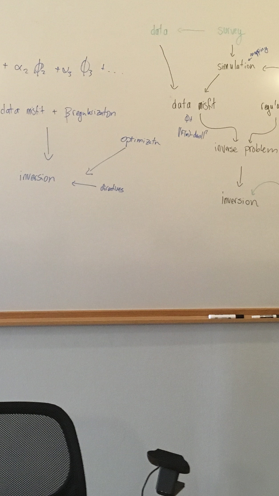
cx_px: 114
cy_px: 200
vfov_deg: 36.5
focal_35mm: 57
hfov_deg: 21.1
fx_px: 750
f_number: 2.2
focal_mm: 4.15
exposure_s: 1/24
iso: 200
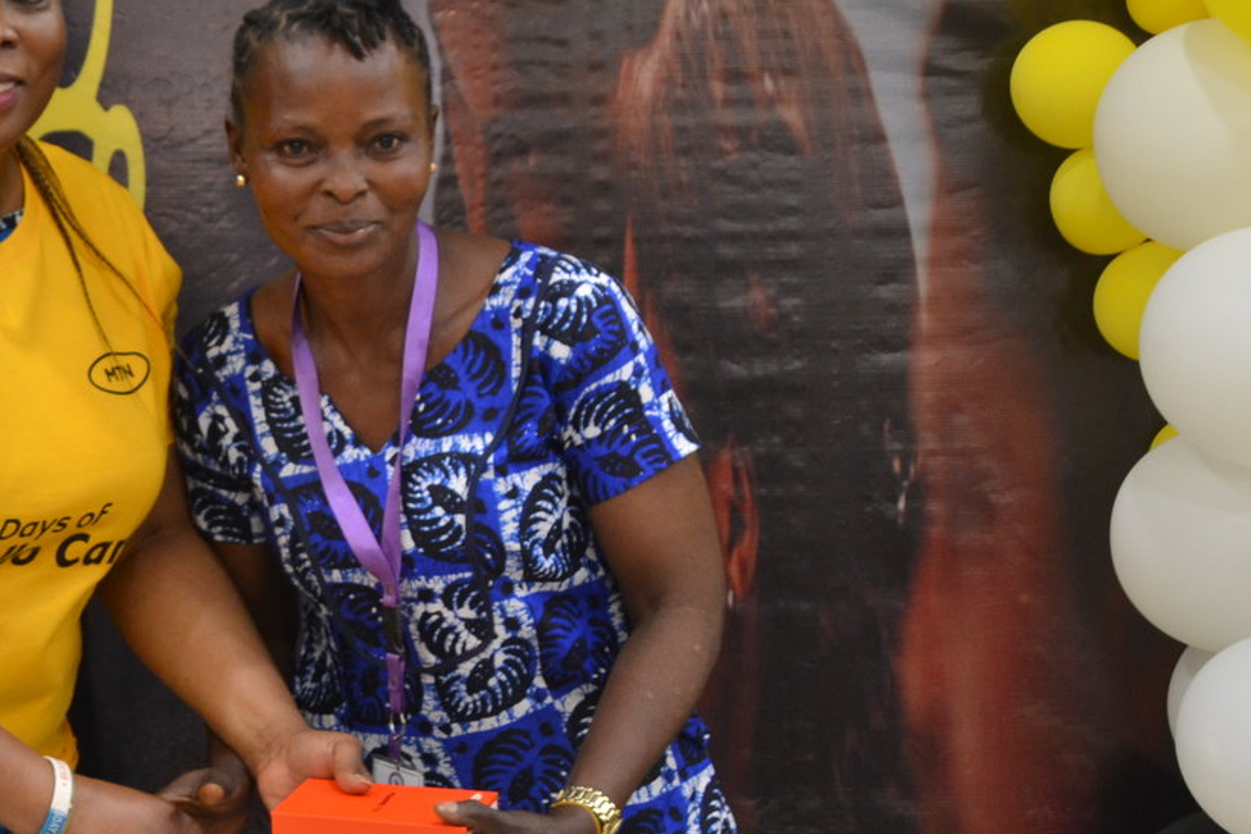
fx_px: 2885
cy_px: 277
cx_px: 37
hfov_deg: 23.6
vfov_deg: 16.4
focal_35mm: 83
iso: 800
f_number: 6.3
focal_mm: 28
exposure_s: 1/50
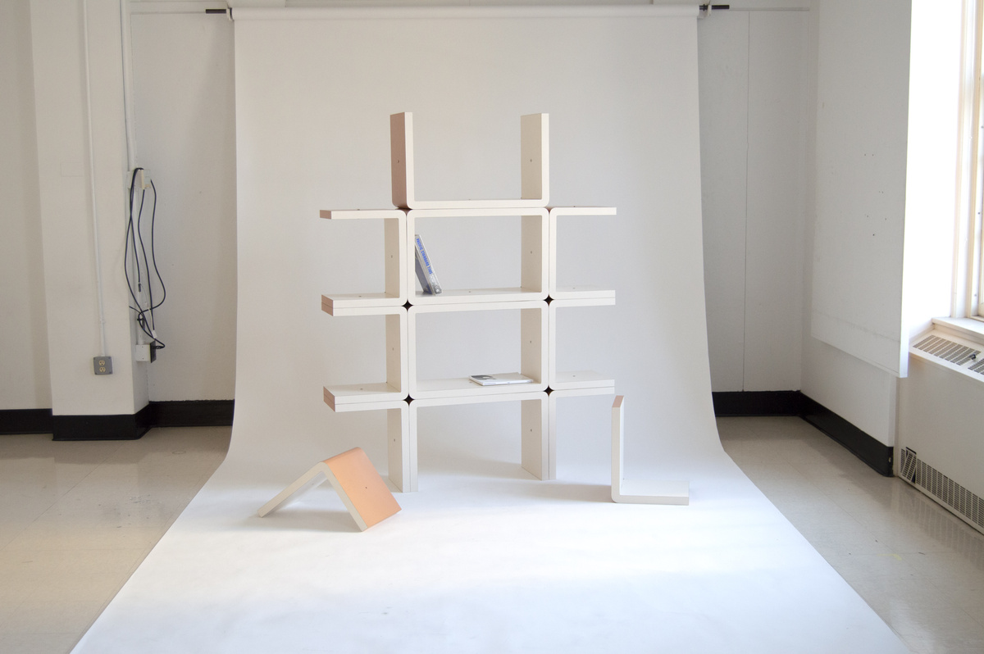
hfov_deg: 46.4
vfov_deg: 31.8
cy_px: 327
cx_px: 492
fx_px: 1147
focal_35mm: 42
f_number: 4
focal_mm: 28
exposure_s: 1/60
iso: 800
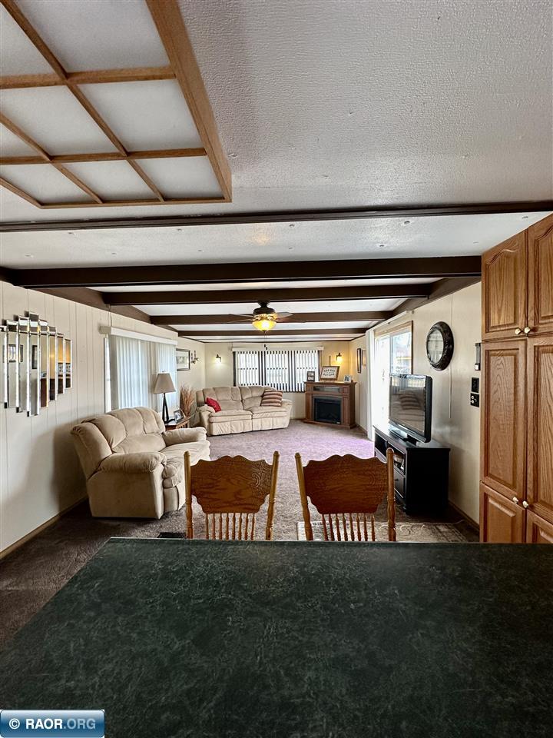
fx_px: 298
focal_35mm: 14
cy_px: 369
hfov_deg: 85.7
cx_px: 276
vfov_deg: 102.1
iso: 160
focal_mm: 2.22
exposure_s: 1/120
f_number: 2.2
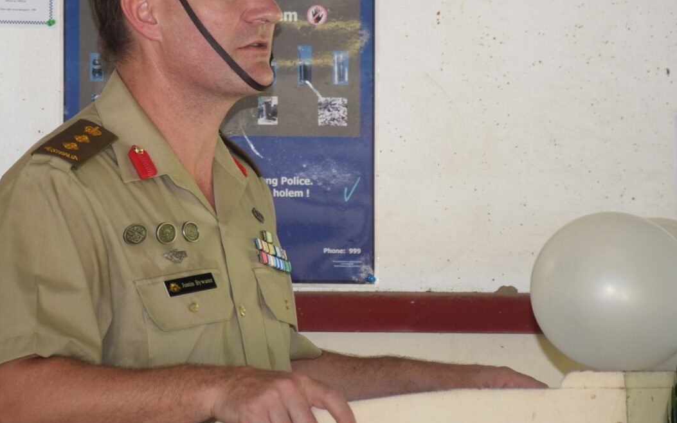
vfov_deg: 4.8
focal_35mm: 272
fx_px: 5018
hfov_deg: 7.7
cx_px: 215
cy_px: 133
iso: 720
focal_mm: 122
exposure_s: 1/125
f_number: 5.6
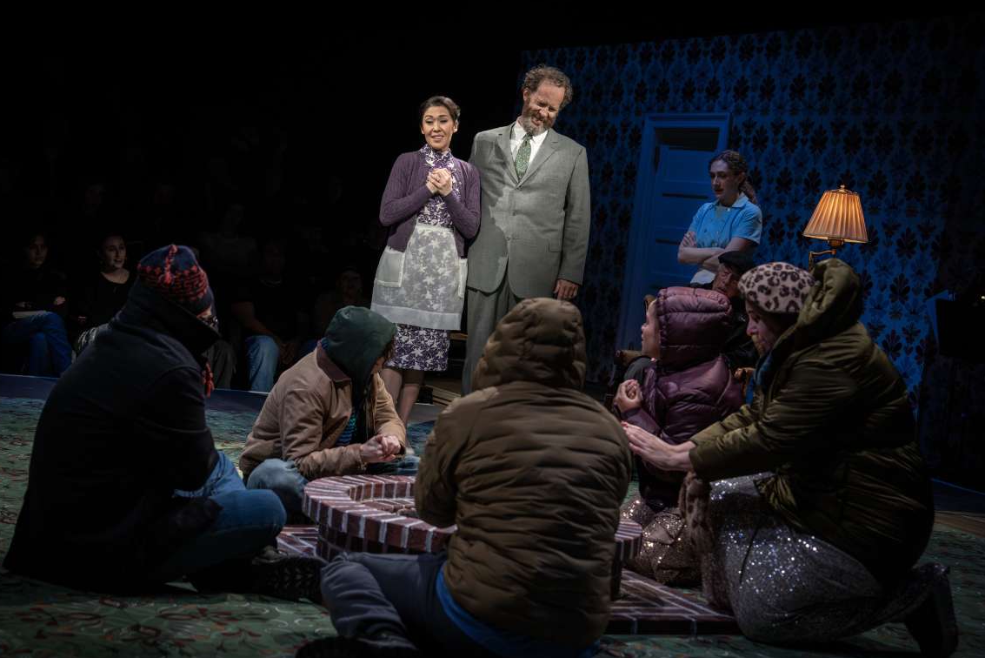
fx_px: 1697
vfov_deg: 21.9
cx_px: 489
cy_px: 329
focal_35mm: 62
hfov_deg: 32.4
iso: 1600
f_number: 4
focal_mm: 61
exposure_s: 1/400
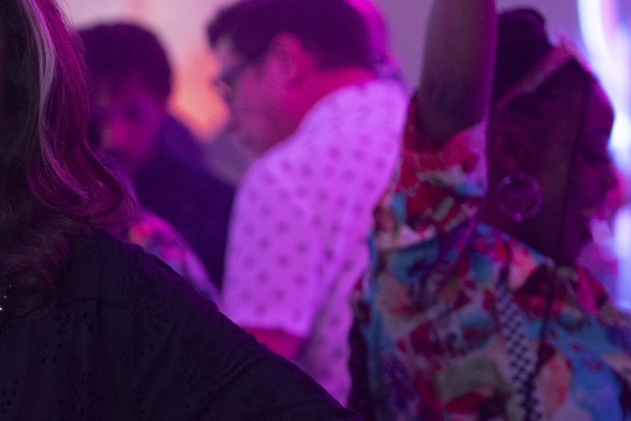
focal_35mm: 251
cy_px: 319
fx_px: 4398
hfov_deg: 8.1
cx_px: -140
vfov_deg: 5.5
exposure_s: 1/320
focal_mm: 102
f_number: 3.5
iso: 3200
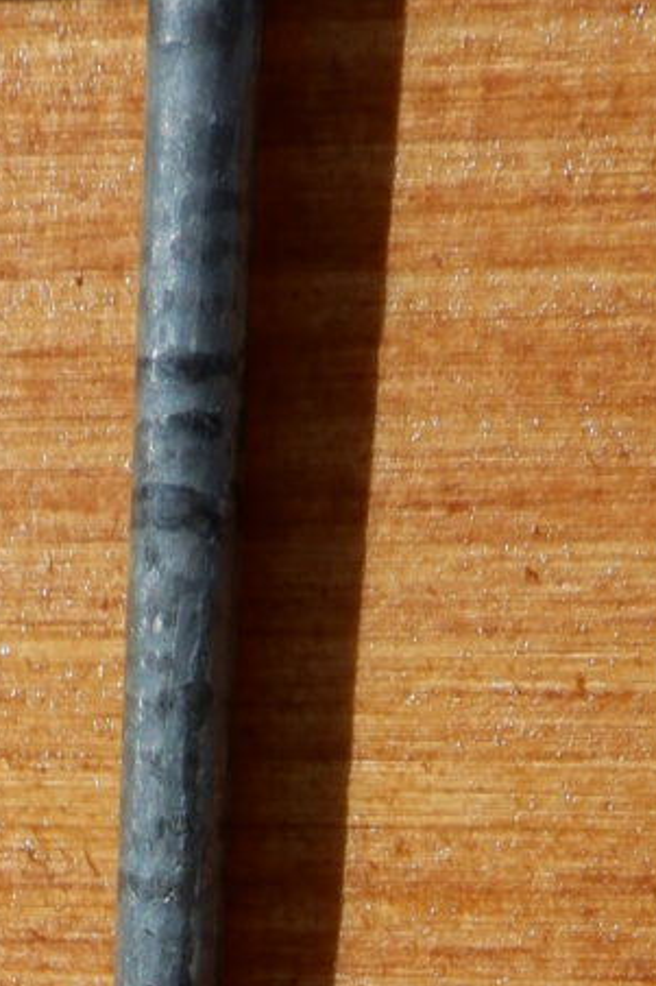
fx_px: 3720
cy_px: 2578
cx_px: 69
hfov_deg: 10.0
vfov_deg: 11.5
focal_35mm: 136
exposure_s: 1/420
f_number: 9
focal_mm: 16
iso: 200
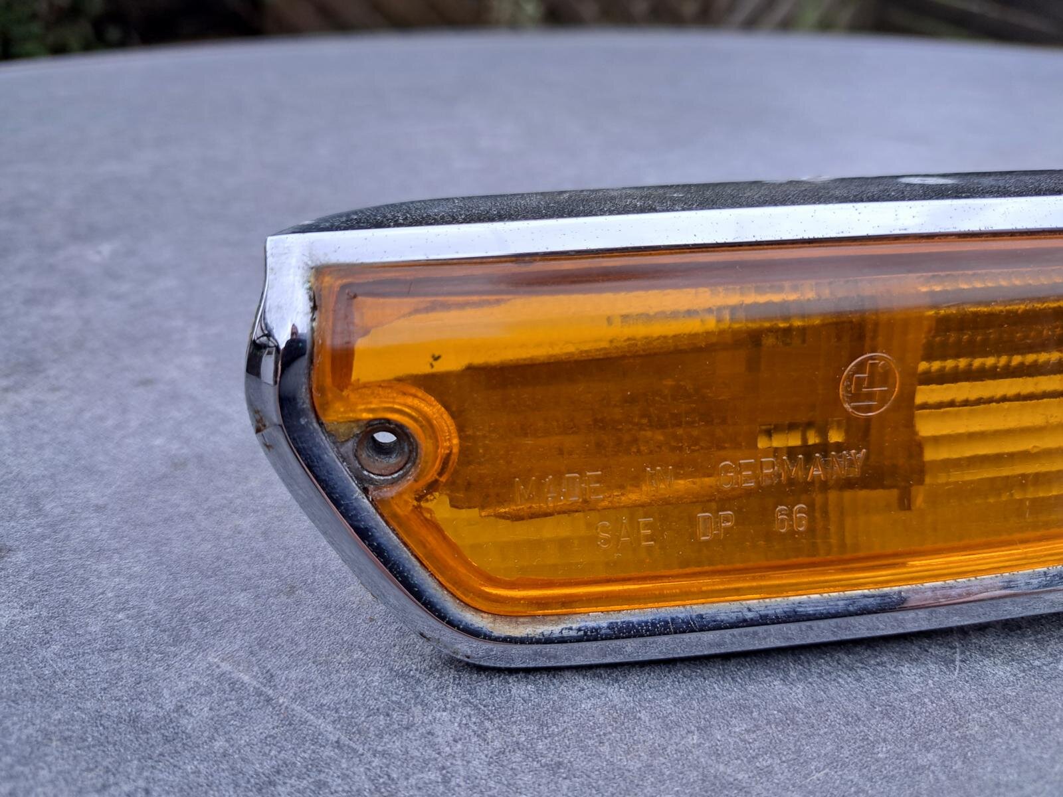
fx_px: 737
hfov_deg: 71.6
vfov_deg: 56.8
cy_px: 398
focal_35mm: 24
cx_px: 532
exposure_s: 1/50
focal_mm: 5.23
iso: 50
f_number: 1.8
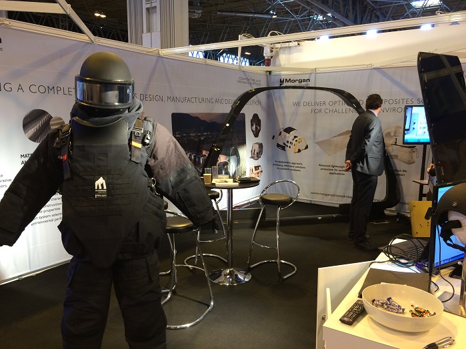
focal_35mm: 29
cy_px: 174
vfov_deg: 48.2
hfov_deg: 61.7
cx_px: 233
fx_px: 390
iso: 160
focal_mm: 4.15
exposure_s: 1/33
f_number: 2.2
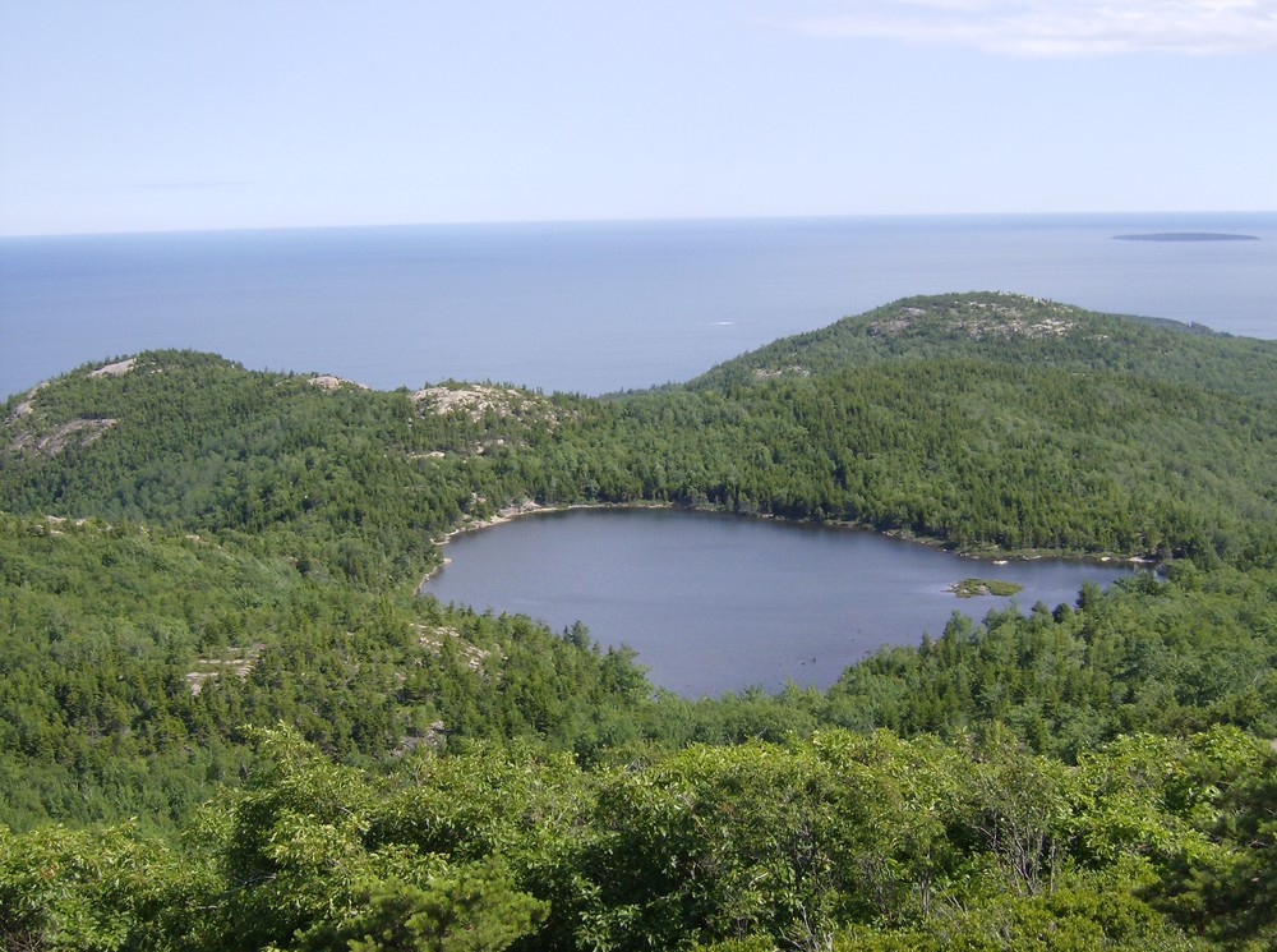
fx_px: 1693
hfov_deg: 41.3
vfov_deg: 31.4
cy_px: 476
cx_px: 638
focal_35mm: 46
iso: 100
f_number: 5.1
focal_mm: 7.7
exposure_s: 1/429
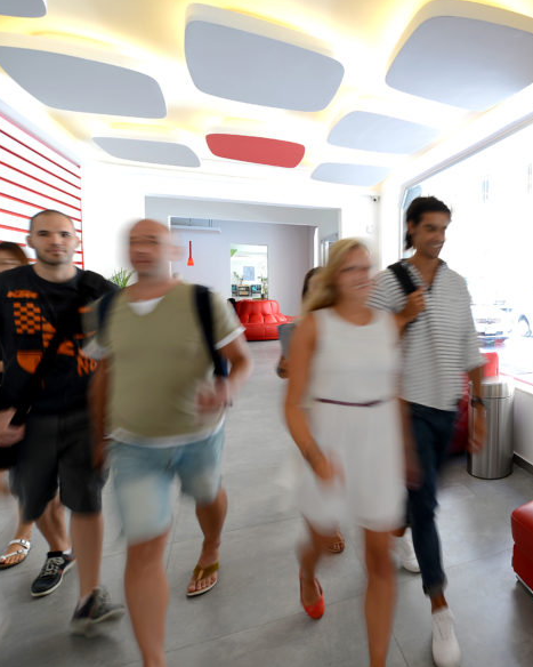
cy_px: 308
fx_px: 454
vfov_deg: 72.5
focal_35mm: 23
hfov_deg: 52.9
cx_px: 486
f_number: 4
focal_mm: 14
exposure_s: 1/13
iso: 50
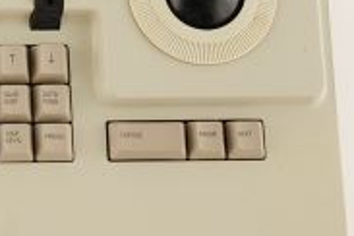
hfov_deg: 11.9
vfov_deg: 8.3
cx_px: -199
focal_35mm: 164
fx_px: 1613
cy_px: 36
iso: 1600
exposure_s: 1/125
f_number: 11
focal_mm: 50
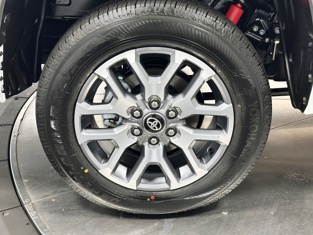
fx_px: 434
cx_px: 156
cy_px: 118
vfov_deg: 30.3
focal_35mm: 48
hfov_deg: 39.7
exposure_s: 1/30
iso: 500
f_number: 1.78
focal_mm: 6.86
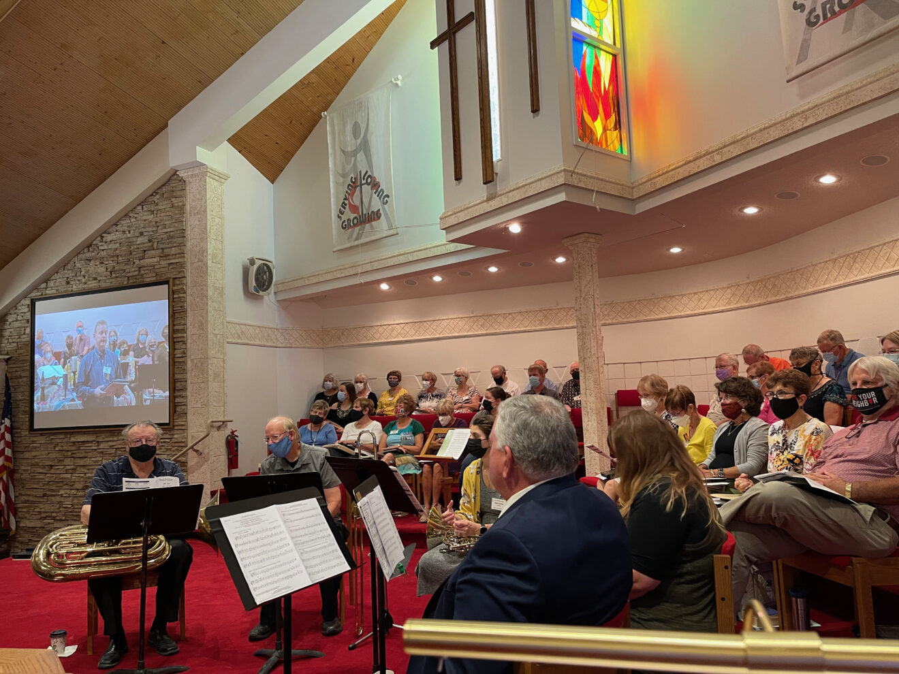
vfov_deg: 53.1
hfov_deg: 67.3
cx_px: 450
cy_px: 337
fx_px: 675
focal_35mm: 26
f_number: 1.6
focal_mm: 5.1
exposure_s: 1/60
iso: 200
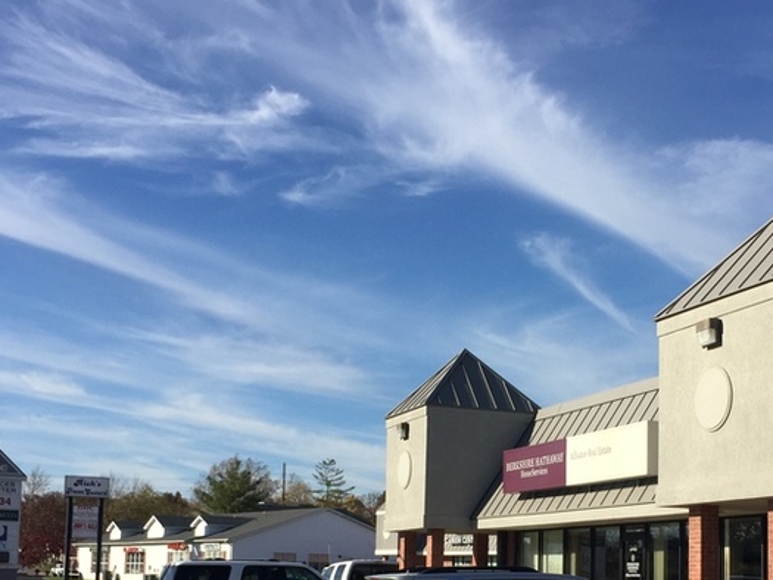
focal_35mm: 53
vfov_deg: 27.0
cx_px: 509
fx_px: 1184
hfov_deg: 35.8
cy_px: 465
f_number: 2.2
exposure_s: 1/2326
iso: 32
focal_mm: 4.15
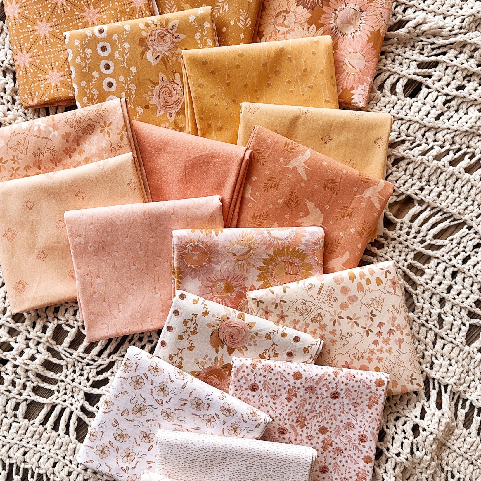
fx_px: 519
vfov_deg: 49.7
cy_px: 234
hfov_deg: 49.6
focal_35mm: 33
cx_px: 214
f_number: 1.78
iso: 80
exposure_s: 1/1215
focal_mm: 6.86
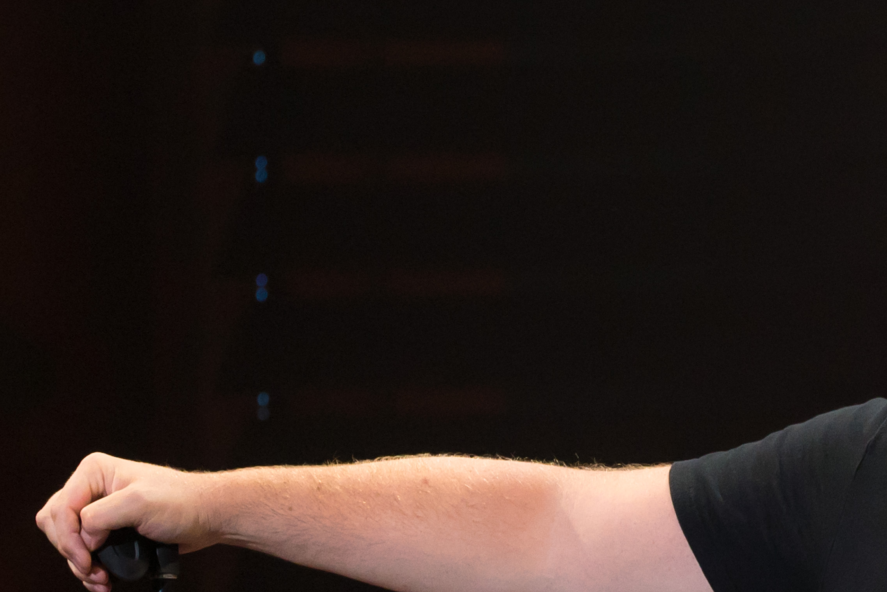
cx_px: 817
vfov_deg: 7.3
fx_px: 4634
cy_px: 439
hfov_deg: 10.9
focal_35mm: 188
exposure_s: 1/125
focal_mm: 101
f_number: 7.1
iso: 5000
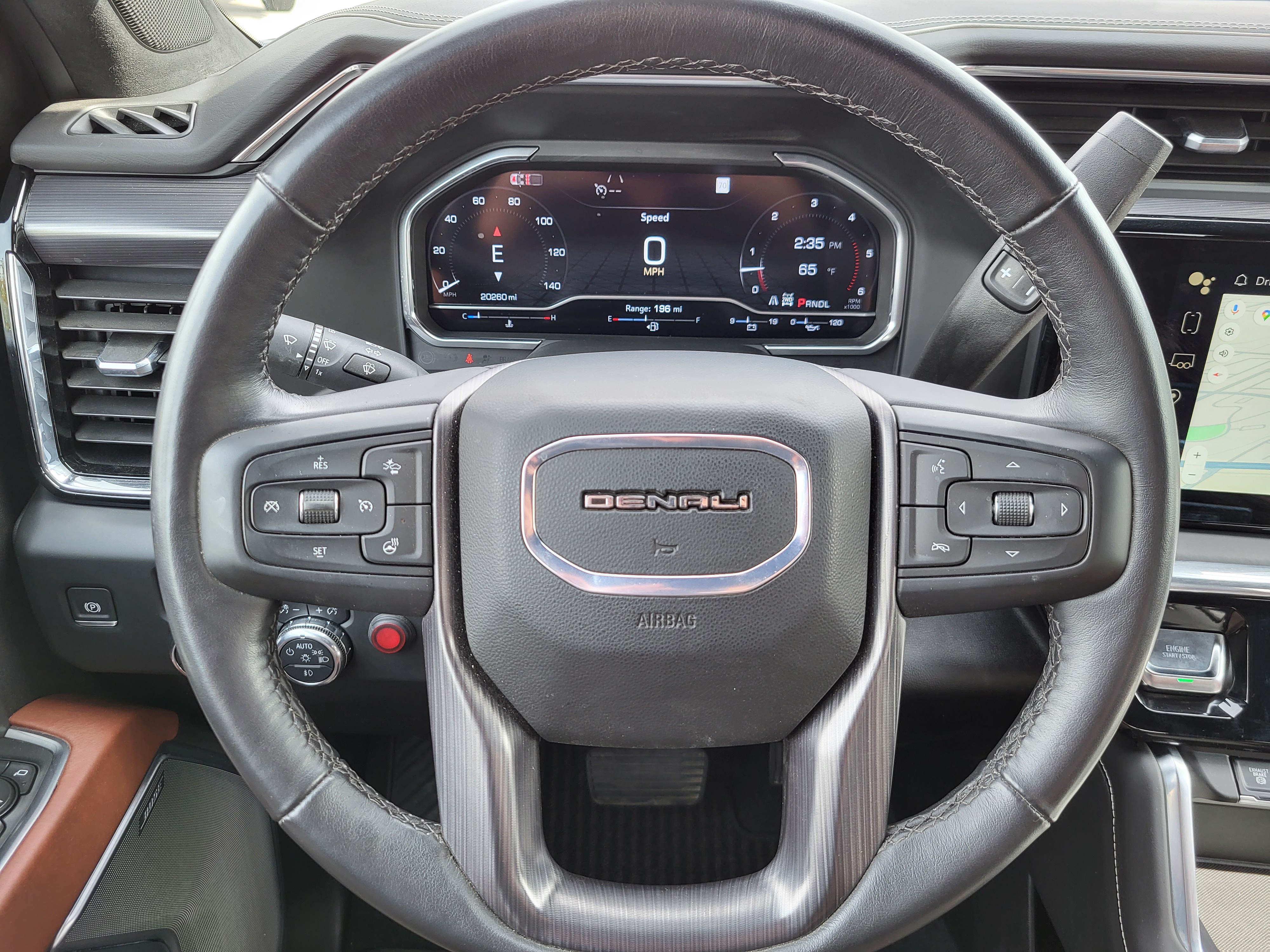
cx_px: 635
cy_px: 476
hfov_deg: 67.3
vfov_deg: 53.1
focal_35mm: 26
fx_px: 954
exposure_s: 1/120
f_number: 1.8
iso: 100
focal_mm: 5.4
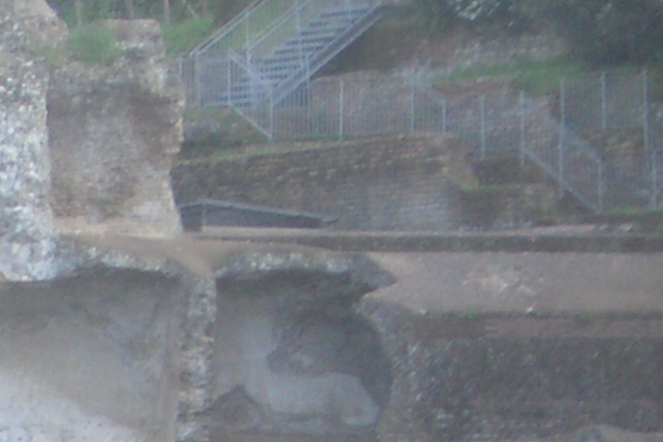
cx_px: -329
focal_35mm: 425
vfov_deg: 3.2
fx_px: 7826
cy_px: 621
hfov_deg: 4.8
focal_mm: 18.6
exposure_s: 1/100
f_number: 5.2
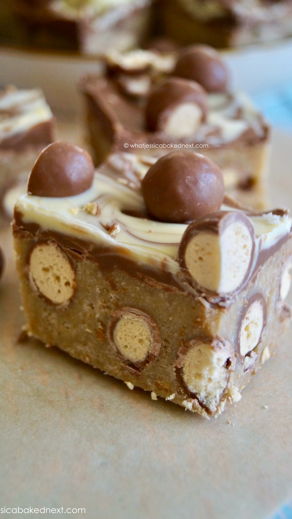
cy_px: 259
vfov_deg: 37.5
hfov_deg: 21.6
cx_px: 131
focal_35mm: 56
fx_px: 764
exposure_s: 1/160
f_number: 5
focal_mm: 35
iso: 1000
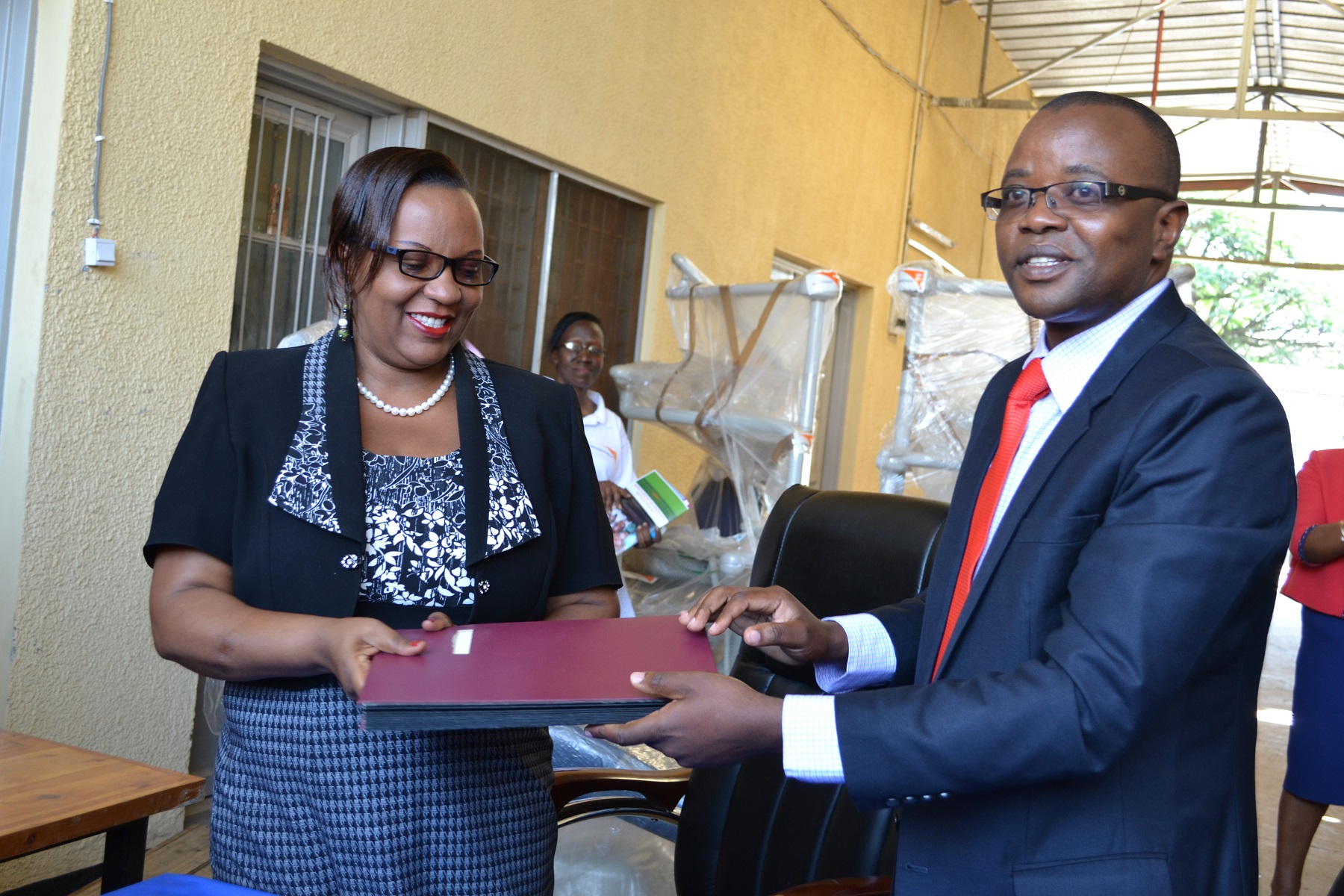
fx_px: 1568
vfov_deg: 31.9
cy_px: 448
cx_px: 672
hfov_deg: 46.4
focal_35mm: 42
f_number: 4.5
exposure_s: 1/50
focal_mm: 28
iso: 400
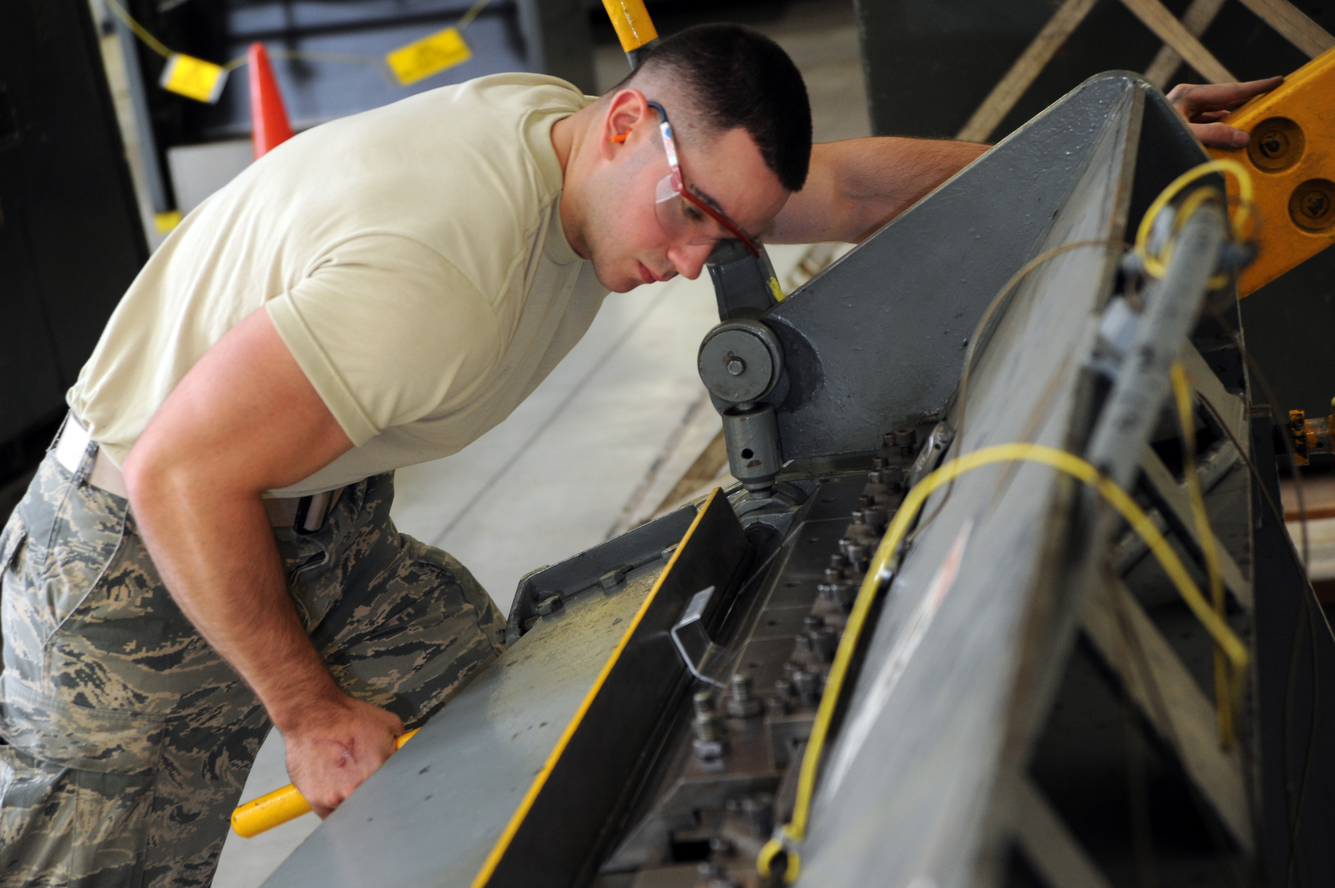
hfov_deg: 27.0
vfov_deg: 18.2
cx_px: 668
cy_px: 444
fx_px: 2779
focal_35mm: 75
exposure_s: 1/50
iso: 1000
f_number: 4
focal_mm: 75
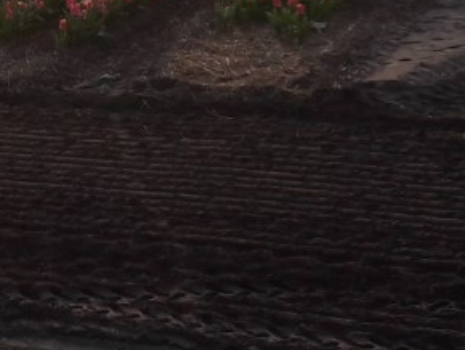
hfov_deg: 14.0
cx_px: 8
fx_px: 1869
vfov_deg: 10.4
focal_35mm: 139
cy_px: -127
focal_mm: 3.7
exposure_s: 1/1119
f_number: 1.9
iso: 40
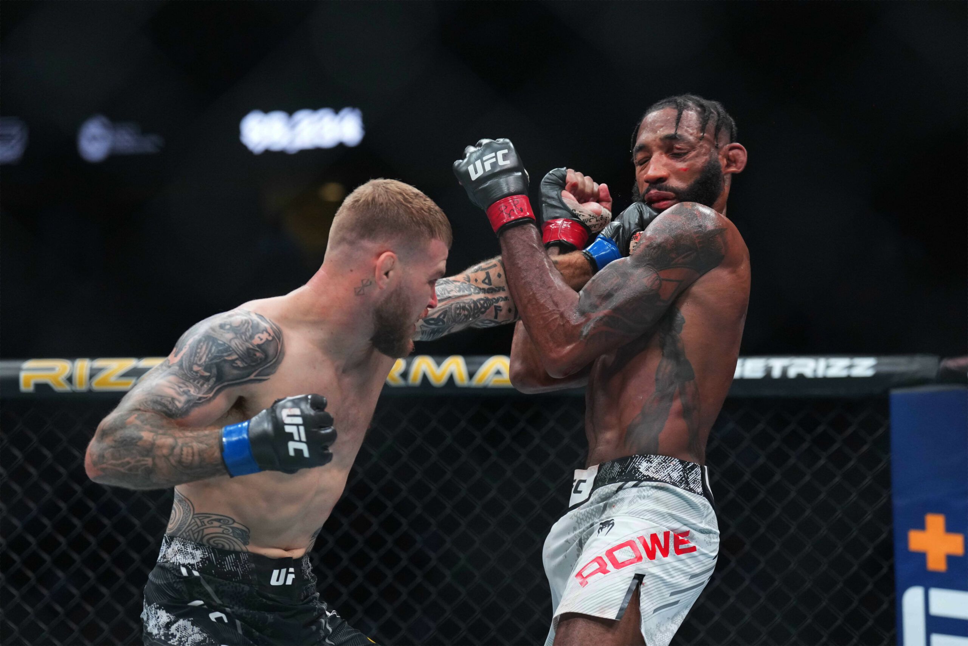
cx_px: 484
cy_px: 323
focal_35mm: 125
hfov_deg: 16.4
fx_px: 3361
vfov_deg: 11.0
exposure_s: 1/1000
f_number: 3.2
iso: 2500
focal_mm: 125
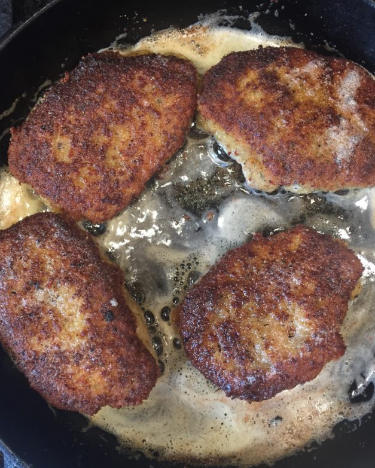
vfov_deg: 49.0
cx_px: 182
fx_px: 513
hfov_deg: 40.1
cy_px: 215
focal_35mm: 37
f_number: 2.2
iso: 80
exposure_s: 1/30
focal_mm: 4.15
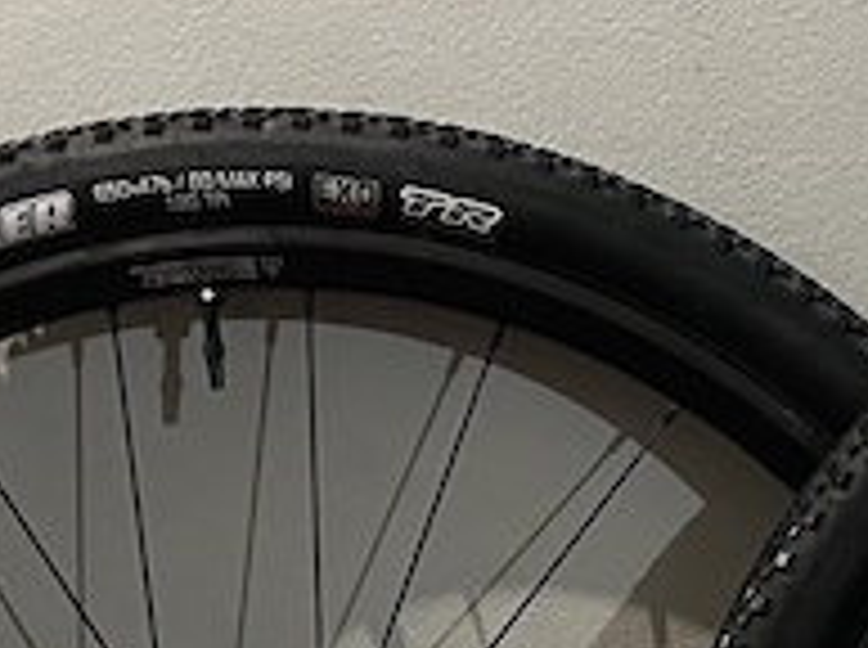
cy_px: 680
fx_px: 2703
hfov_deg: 17.8
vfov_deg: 13.4
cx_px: 890
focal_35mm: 108
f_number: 1.6
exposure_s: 1/30
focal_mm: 5.1
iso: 500
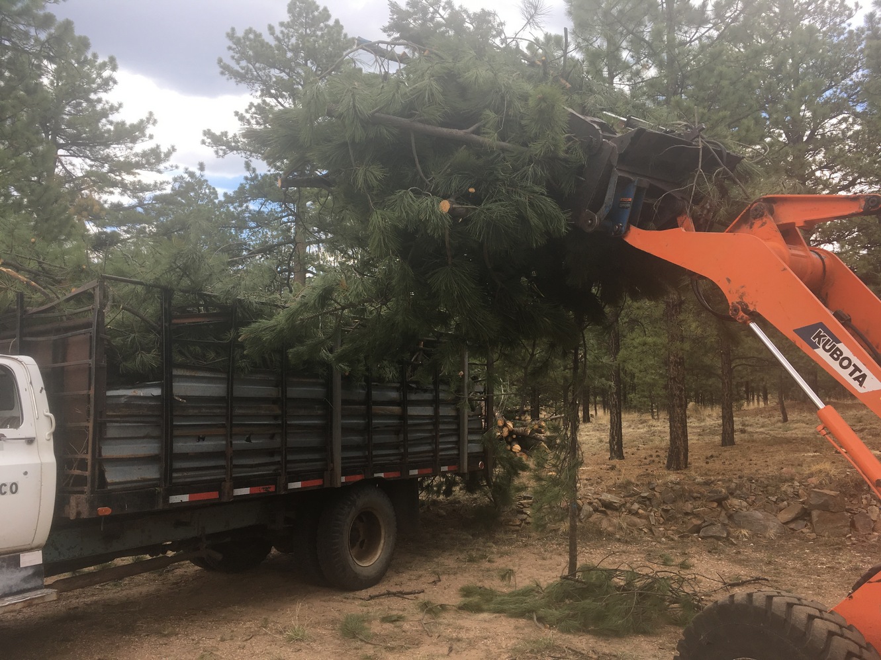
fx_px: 738
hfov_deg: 61.7
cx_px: 440
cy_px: 330
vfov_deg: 48.2
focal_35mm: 29
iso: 25
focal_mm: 4.15
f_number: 2.2
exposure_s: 1/289
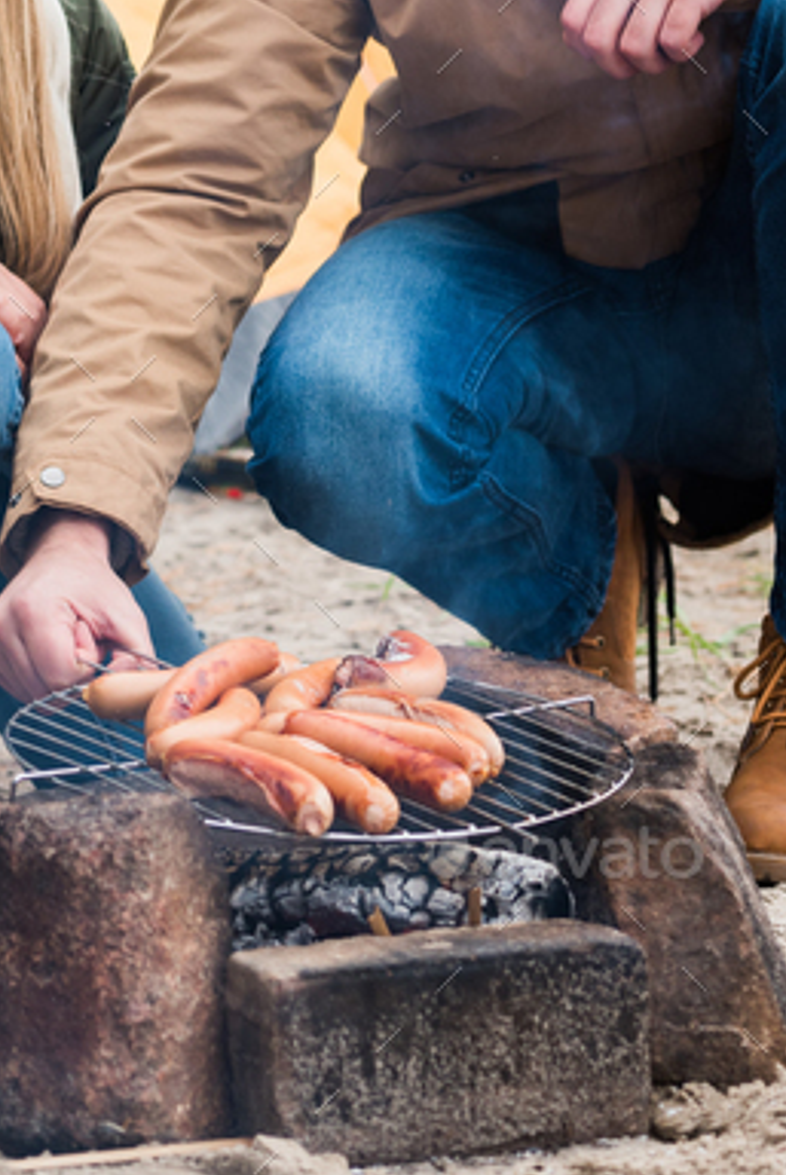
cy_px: -86
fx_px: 5258
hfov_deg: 8.5
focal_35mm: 161
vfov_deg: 12.5
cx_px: 98
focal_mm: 70
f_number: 4.5
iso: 250
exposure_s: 1/200
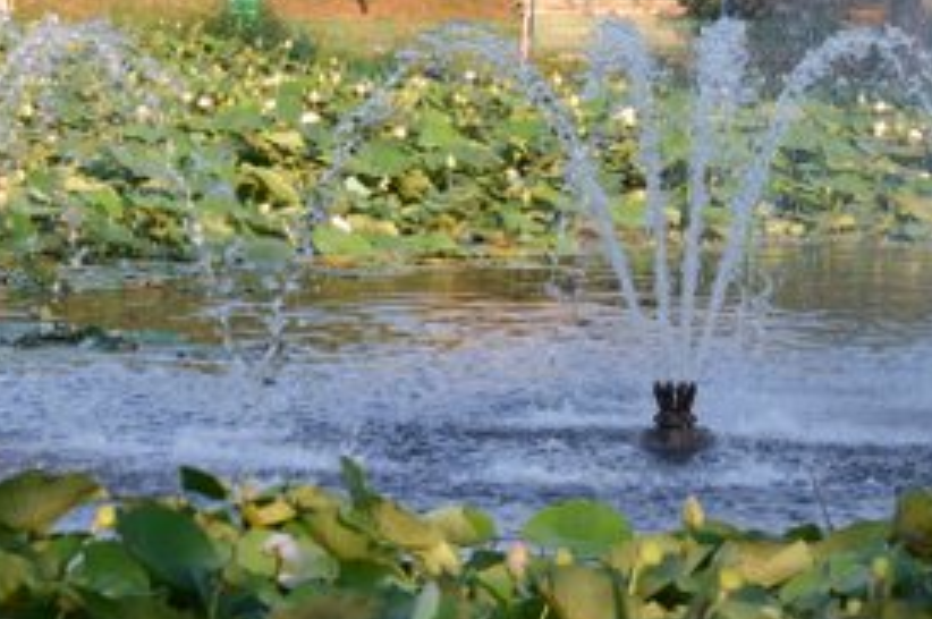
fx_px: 7217
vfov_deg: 4.9
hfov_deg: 7.4
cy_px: 20
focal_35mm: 279
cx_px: 544
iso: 200
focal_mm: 85
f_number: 7.1
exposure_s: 1/200
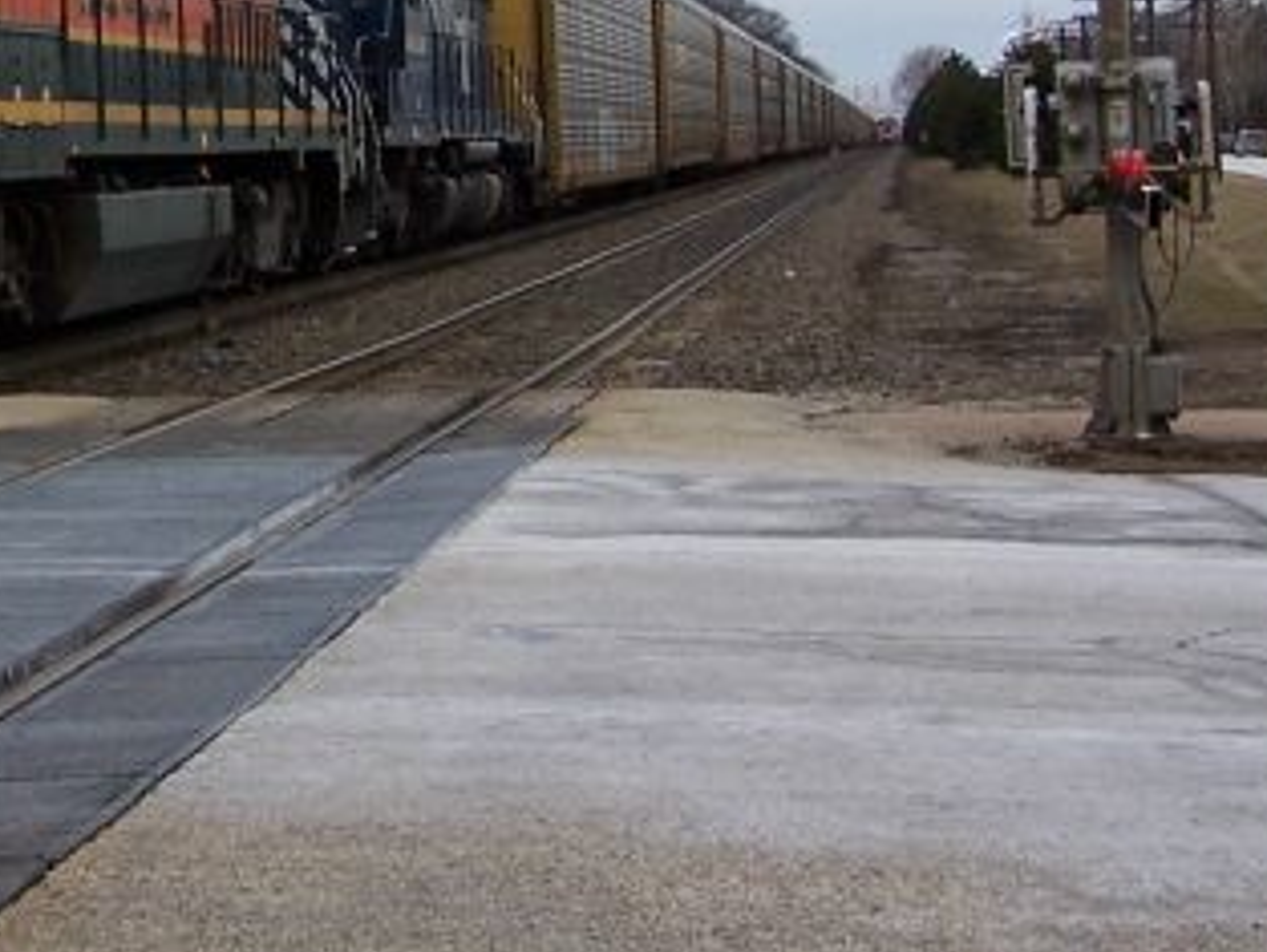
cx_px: 97
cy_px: 28
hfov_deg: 19.8
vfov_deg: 15.0
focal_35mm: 97
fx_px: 3552
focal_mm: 6.3
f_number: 2.8
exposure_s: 1/750
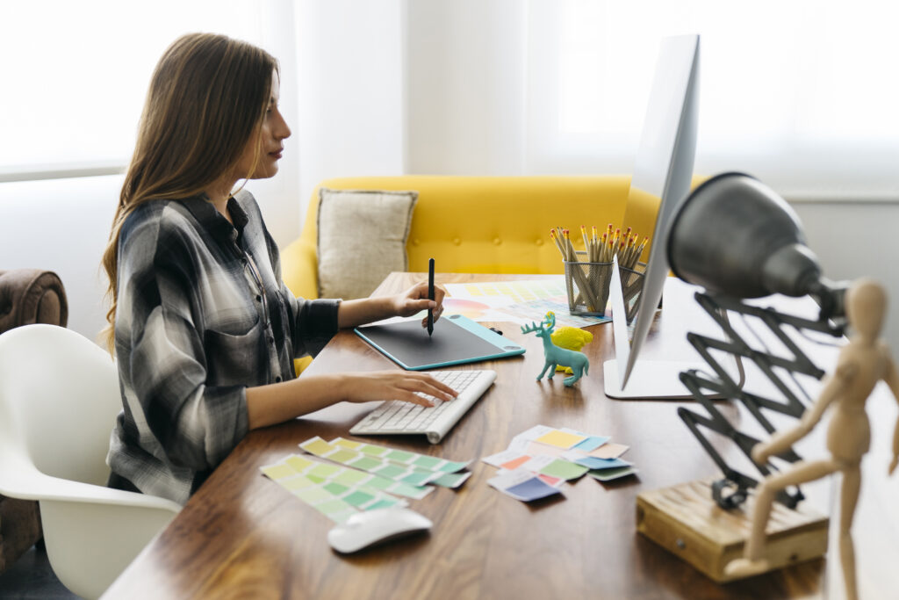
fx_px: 1074
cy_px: 300
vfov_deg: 31.2
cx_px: 450
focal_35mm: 43
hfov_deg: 45.4
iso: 400
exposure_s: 1/40
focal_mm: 43
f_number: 2.8
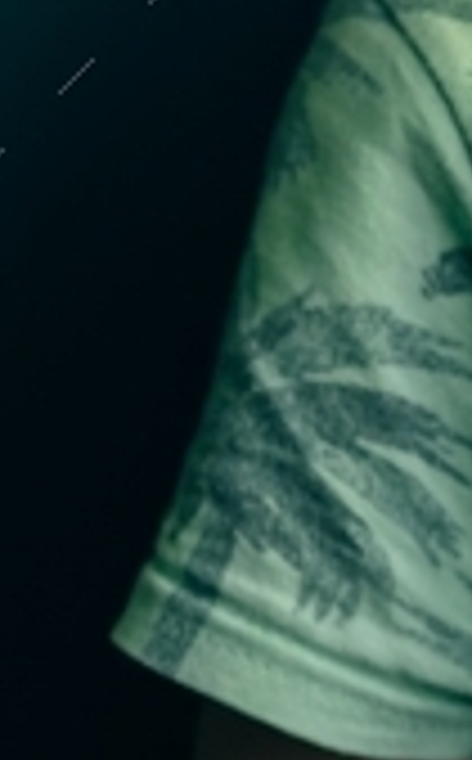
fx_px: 6077
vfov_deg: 7.1
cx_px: 998
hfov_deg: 4.4
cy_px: -227
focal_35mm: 294
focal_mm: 55
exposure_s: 1/250
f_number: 3.2
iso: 125
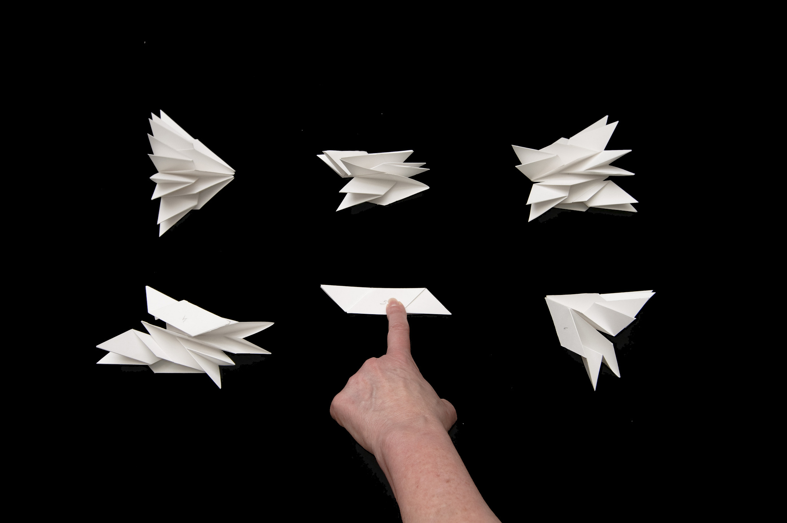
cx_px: 394
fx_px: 786
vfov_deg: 36.8
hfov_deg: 53.2
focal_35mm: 36
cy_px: 262
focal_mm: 24
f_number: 8
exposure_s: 1/100
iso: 200
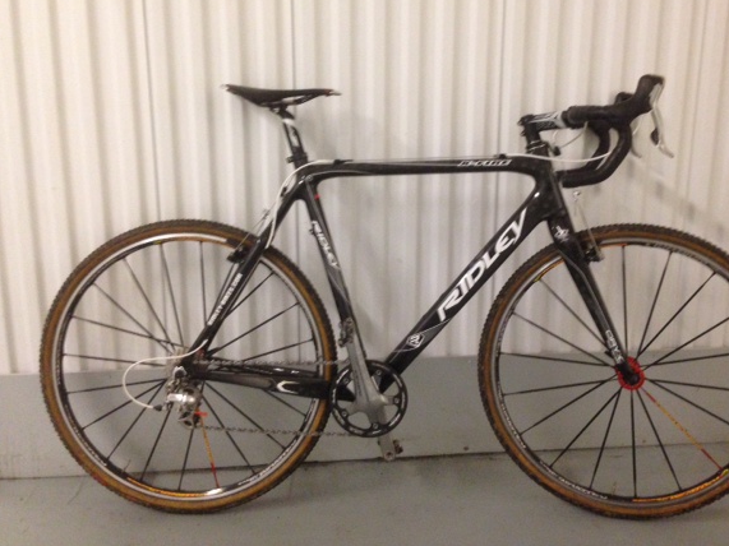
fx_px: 779
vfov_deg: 38.6
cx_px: 406
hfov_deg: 50.0
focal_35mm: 37
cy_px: 241
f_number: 2.4
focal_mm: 4.12
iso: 320
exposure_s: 1/20
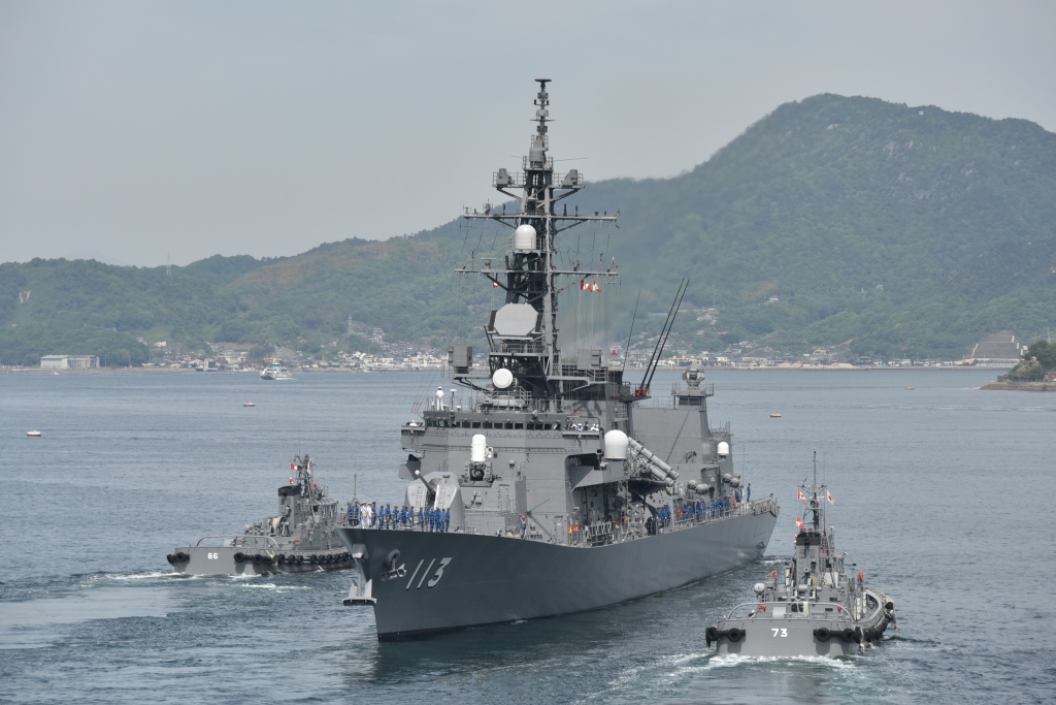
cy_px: 352
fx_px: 4254
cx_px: 528
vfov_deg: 9.5
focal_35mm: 145
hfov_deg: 14.2
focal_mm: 145
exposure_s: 1/2000
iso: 400
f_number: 7.1
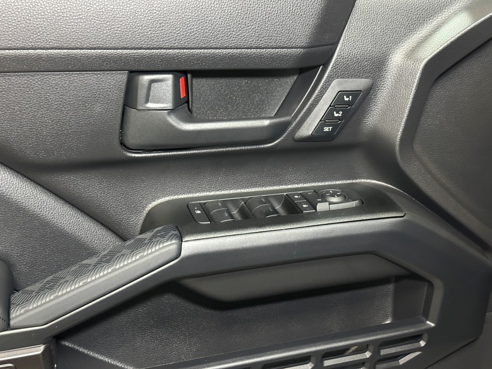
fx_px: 682
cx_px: 246
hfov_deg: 39.7
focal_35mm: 48
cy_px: 184
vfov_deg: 30.3
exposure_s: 1/24
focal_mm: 6.86
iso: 640
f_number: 1.78
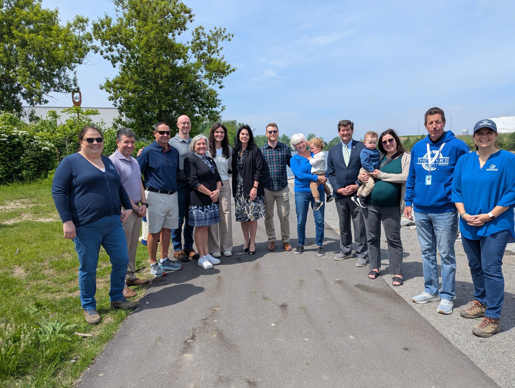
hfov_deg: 67.2
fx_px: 387
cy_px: 202
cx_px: 263
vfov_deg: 53.2
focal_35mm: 26
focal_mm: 6.81
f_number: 1.85
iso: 39
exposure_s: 1/1508
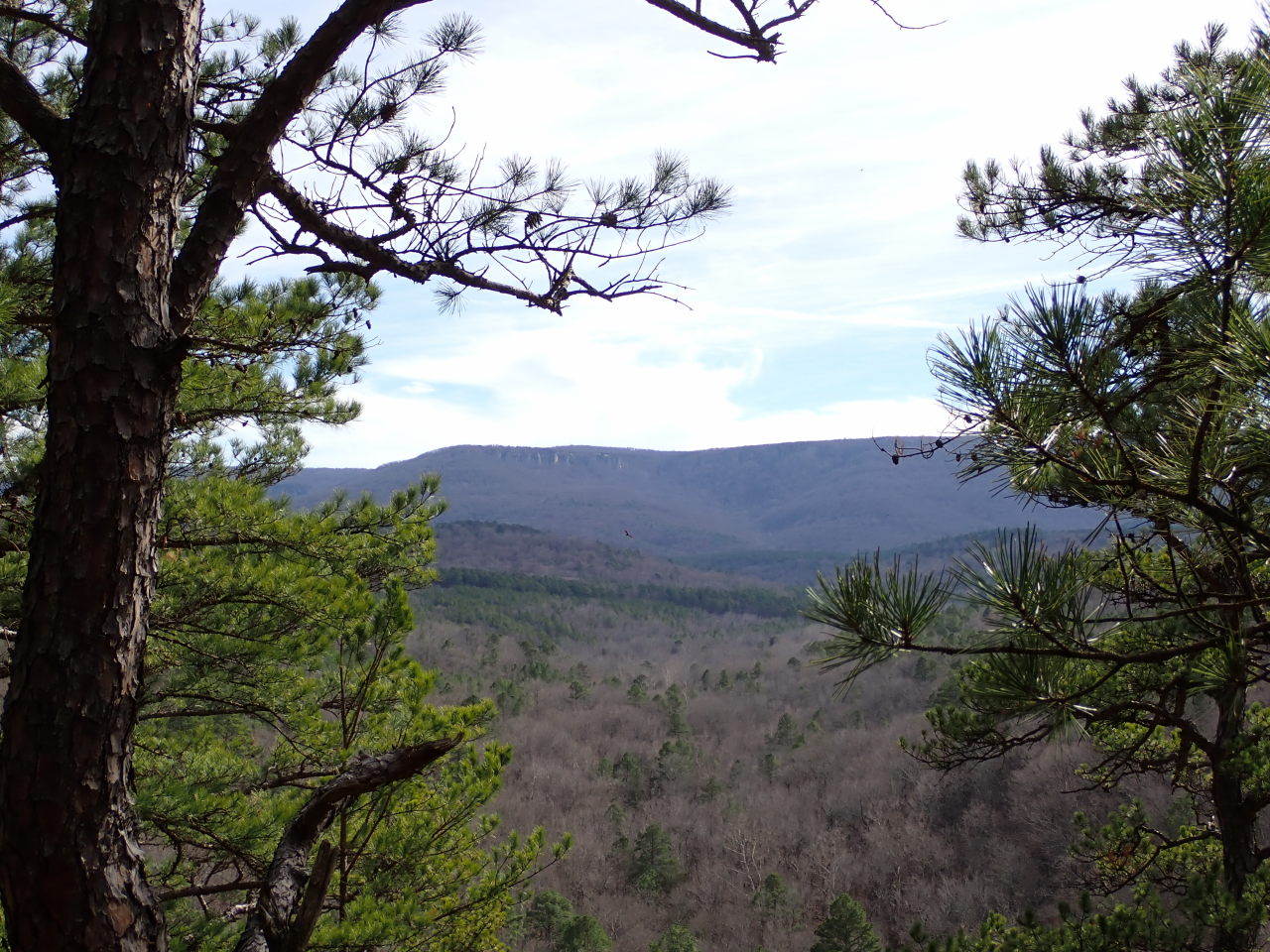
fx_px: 1981
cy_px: 476
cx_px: 635
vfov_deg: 27.0
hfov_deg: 35.5
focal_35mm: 54
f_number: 4.5
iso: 100
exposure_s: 1/400
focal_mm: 9.65
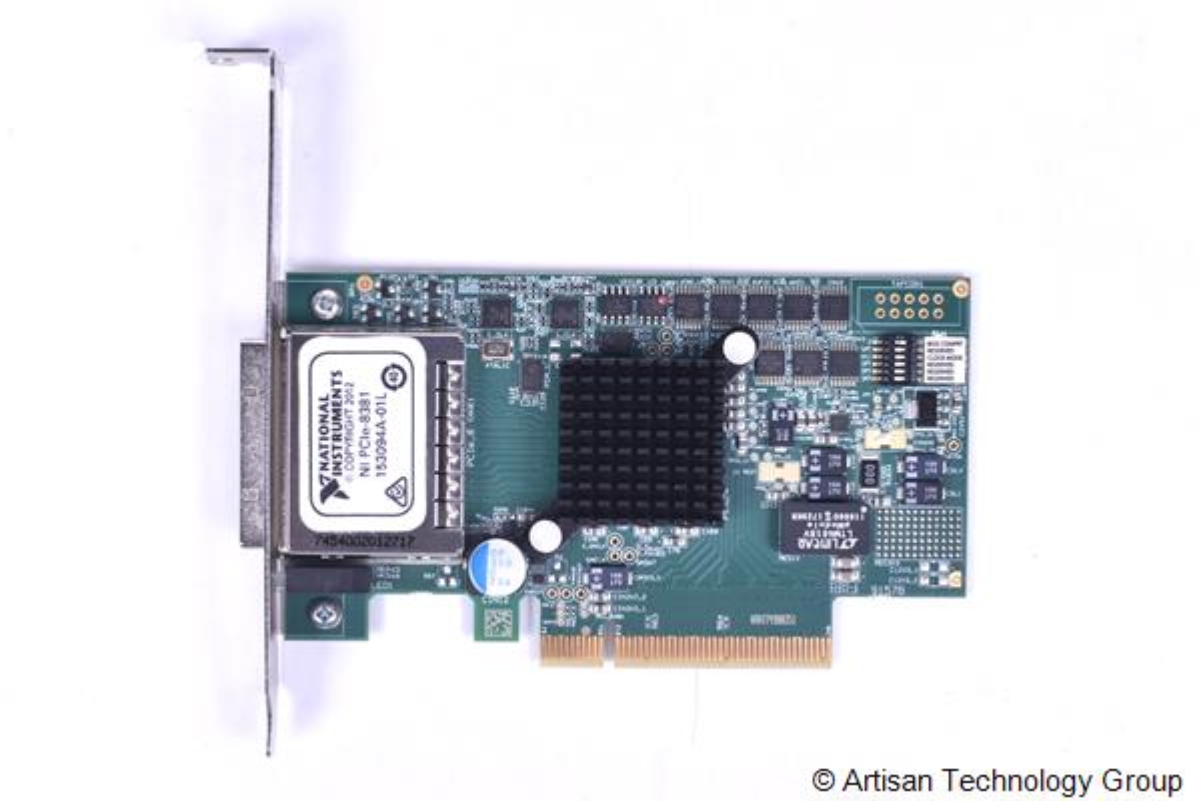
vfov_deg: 25.8
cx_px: 600
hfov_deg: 37.9
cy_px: 400
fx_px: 1751
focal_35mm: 52
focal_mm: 35
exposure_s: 1/200
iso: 200
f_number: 11
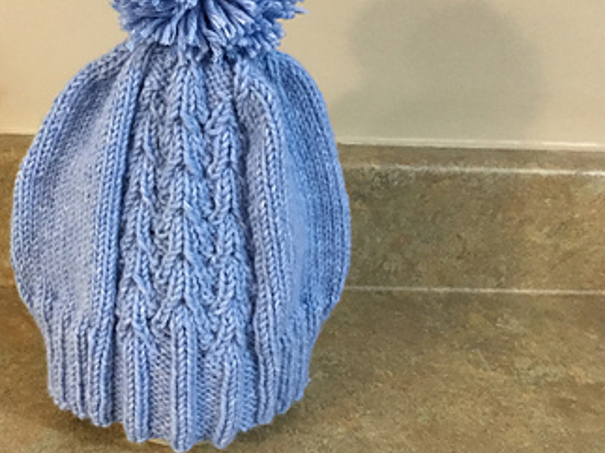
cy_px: 166
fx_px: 839
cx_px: 199
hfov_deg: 39.2
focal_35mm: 48
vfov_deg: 30.1
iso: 200
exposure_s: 1/30
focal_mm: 3.3
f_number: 2.4
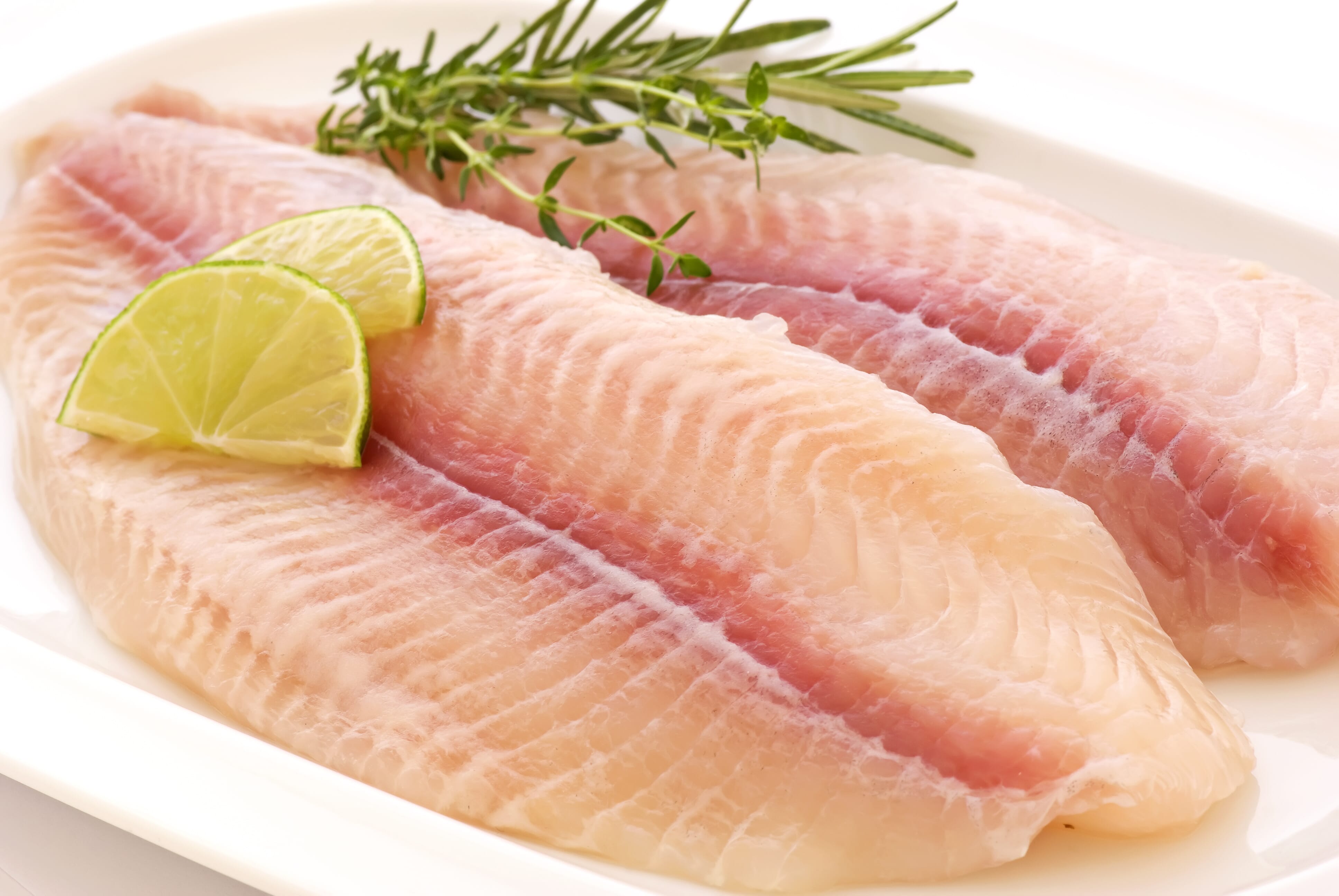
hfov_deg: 13.7
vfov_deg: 9.2
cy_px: 448
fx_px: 5586
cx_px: 670
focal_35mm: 150
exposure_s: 2
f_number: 13
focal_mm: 100
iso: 100
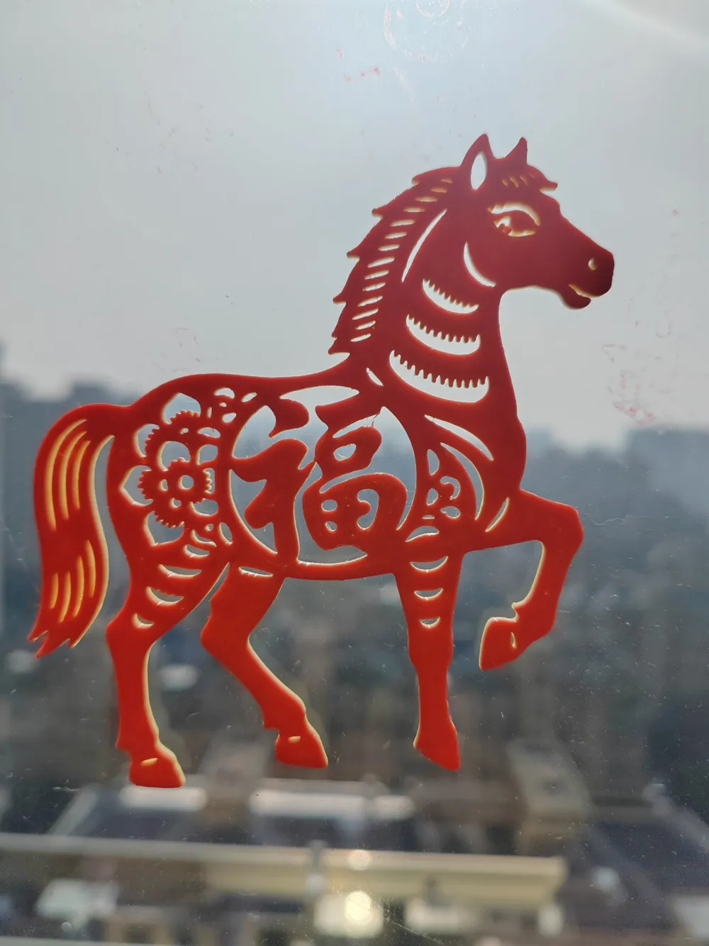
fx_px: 737
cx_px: 354
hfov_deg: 51.4
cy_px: 473
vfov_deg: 65.3
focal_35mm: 27
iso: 100
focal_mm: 6.14
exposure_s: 1/1800
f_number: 1.8
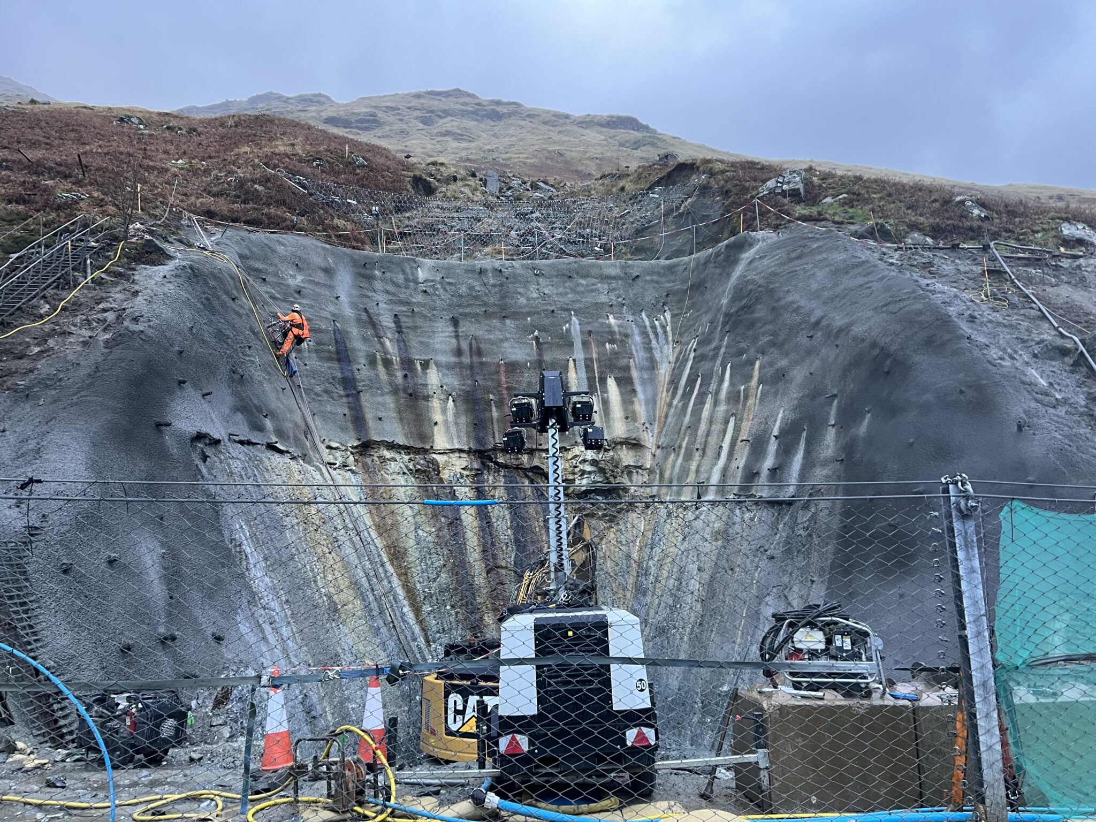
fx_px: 823
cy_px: 411
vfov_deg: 53.1
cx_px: 548
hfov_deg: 67.3
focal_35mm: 26
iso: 125
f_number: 1.6
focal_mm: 5.1
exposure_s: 1/78
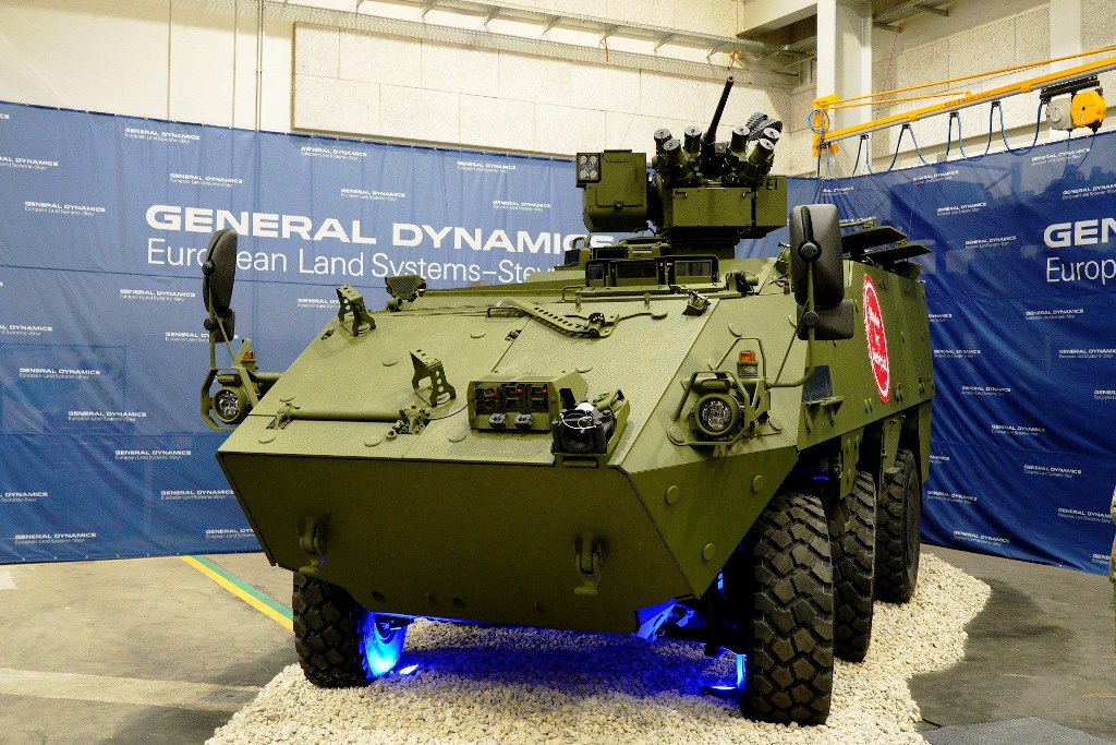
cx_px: 558
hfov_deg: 49.5
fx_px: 1209
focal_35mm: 39
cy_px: 372
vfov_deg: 34.2
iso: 2000
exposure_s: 1/100
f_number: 4
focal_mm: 26
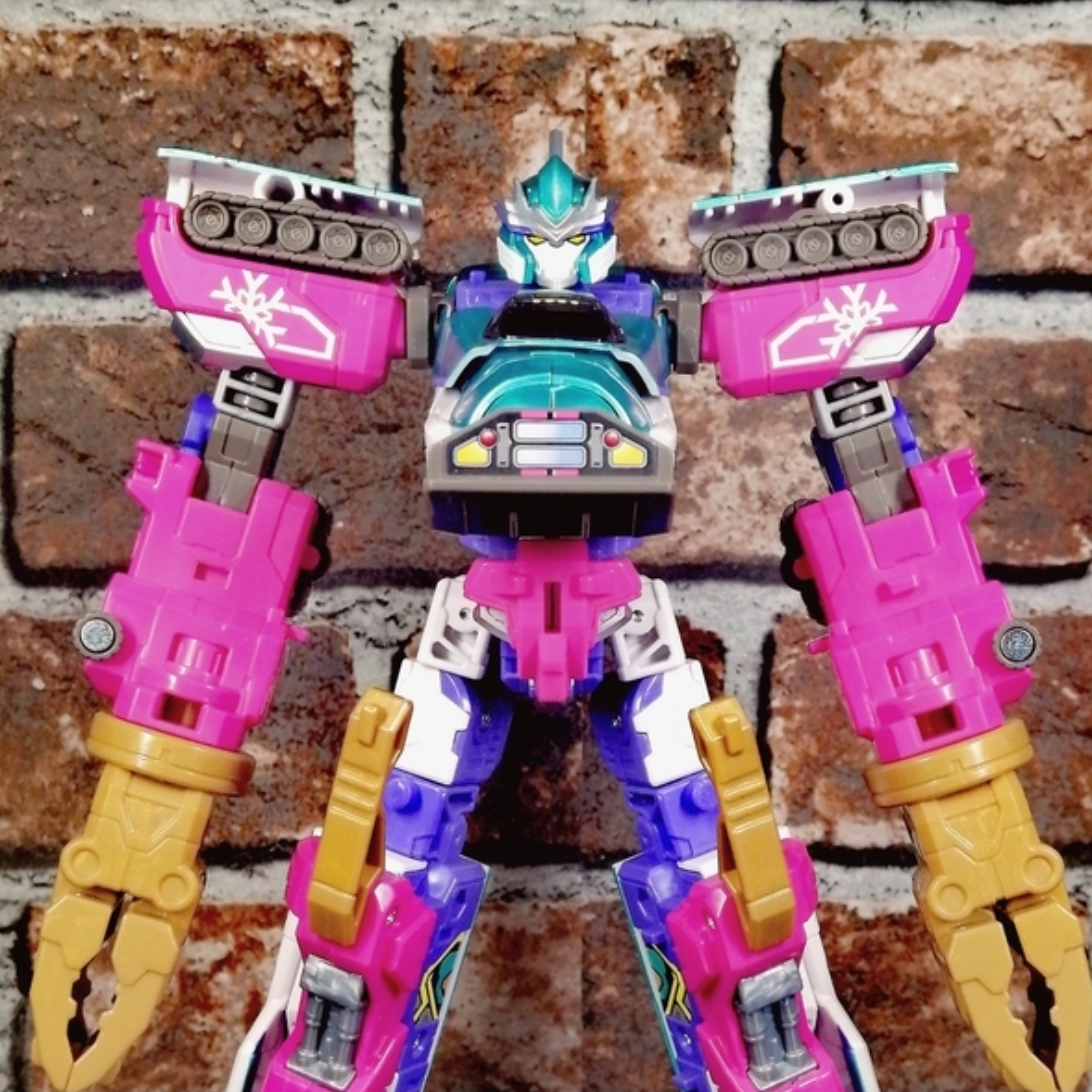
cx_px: 554
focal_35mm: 60
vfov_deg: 28.4
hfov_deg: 28.6
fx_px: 2141
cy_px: 736
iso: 100
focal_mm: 3.62
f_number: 1.8
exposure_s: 1/100
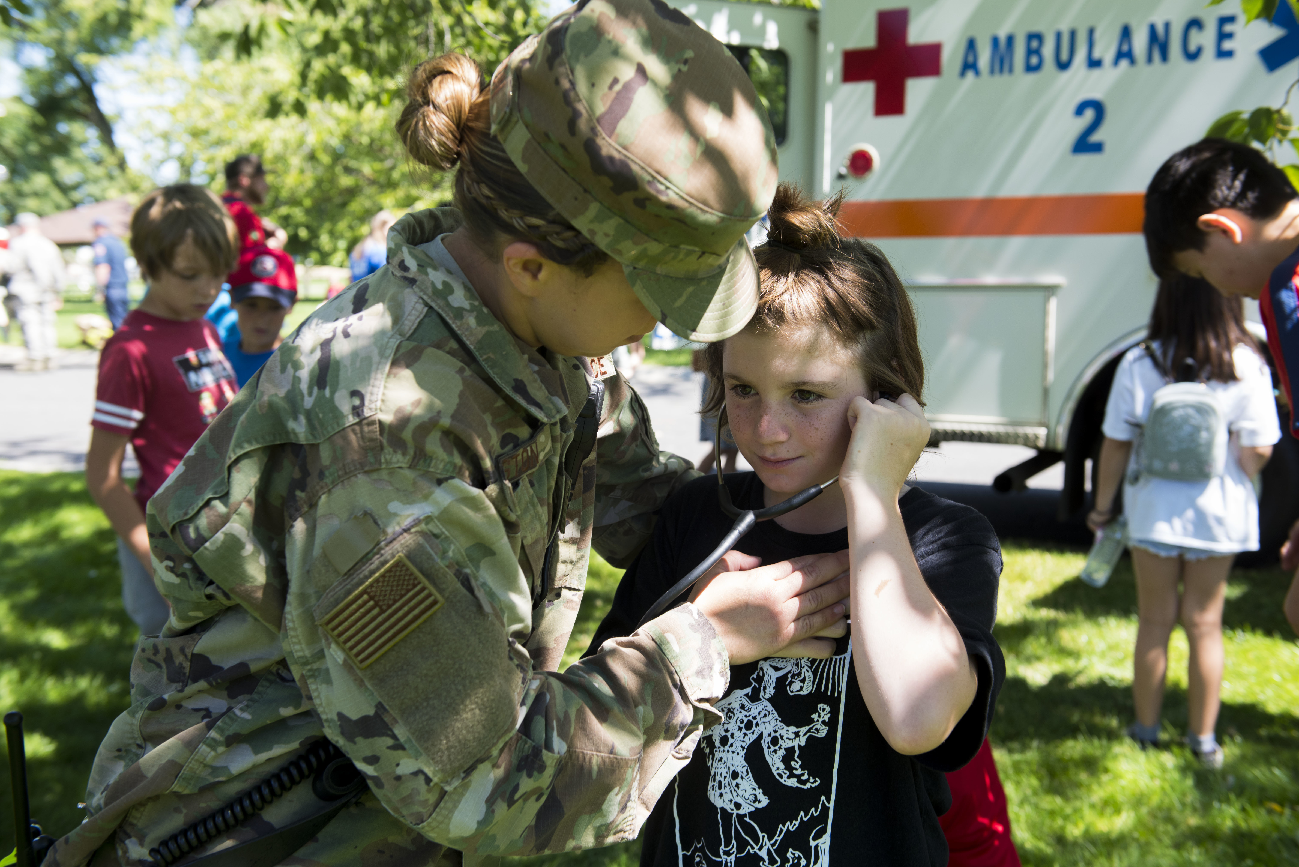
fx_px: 1516
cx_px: 650
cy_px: 434
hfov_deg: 46.4
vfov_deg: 31.9
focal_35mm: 42
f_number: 4.5
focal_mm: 42
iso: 200
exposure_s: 1/160
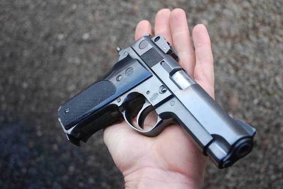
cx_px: 142
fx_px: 401
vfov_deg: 26.5
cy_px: 94
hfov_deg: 38.9
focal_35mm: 51
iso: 200
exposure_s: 1/80
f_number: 4.5
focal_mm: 34
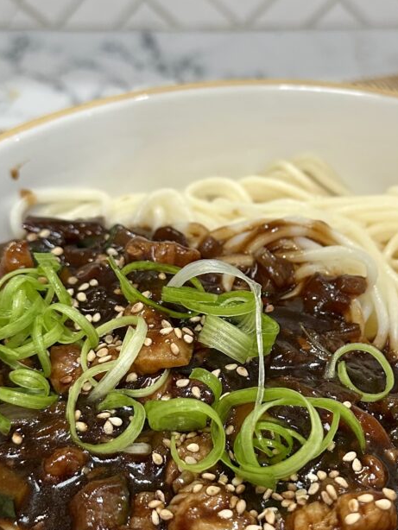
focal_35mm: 60
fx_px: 919
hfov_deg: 24.3
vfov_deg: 31.9
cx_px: 272
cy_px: 356
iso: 200
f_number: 1.78
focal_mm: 6.86
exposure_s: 1/60
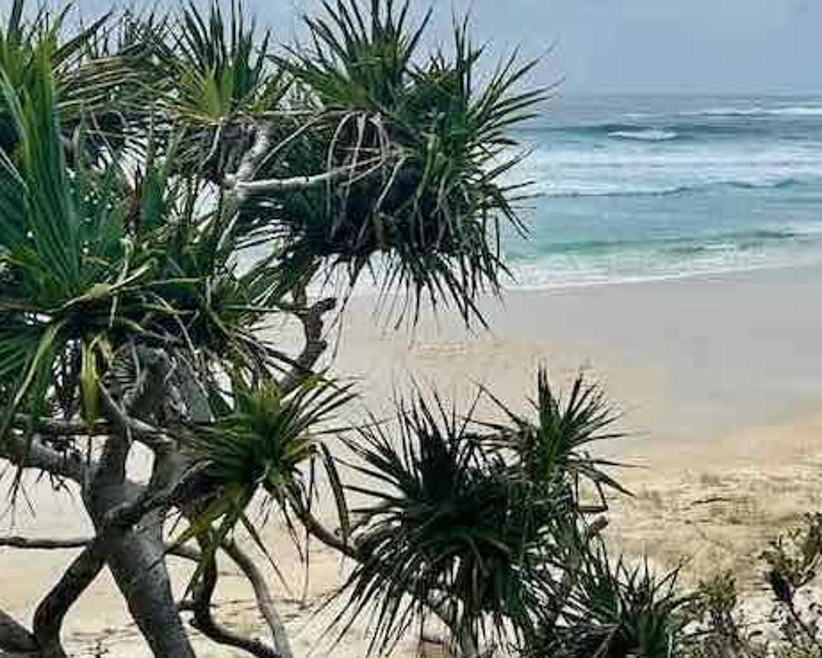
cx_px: 694
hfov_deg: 27.9
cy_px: 230
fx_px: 1606
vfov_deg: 23.1
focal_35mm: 66
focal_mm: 5.7
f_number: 1.5
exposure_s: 1/14286
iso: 50
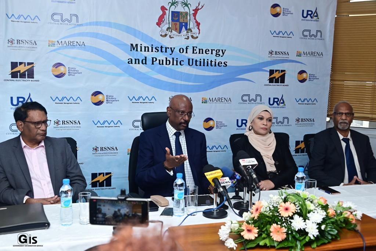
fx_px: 418
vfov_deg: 33.4
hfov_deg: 48.4
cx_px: 188
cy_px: 126
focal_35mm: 40
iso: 1250
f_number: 7.1
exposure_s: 1/200
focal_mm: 40
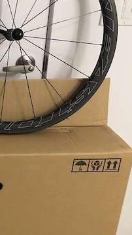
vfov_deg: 31.0
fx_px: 423
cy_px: 104
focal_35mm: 68
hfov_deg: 15.4
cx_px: -101
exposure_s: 1/15
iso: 64
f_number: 1.8
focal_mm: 3.99
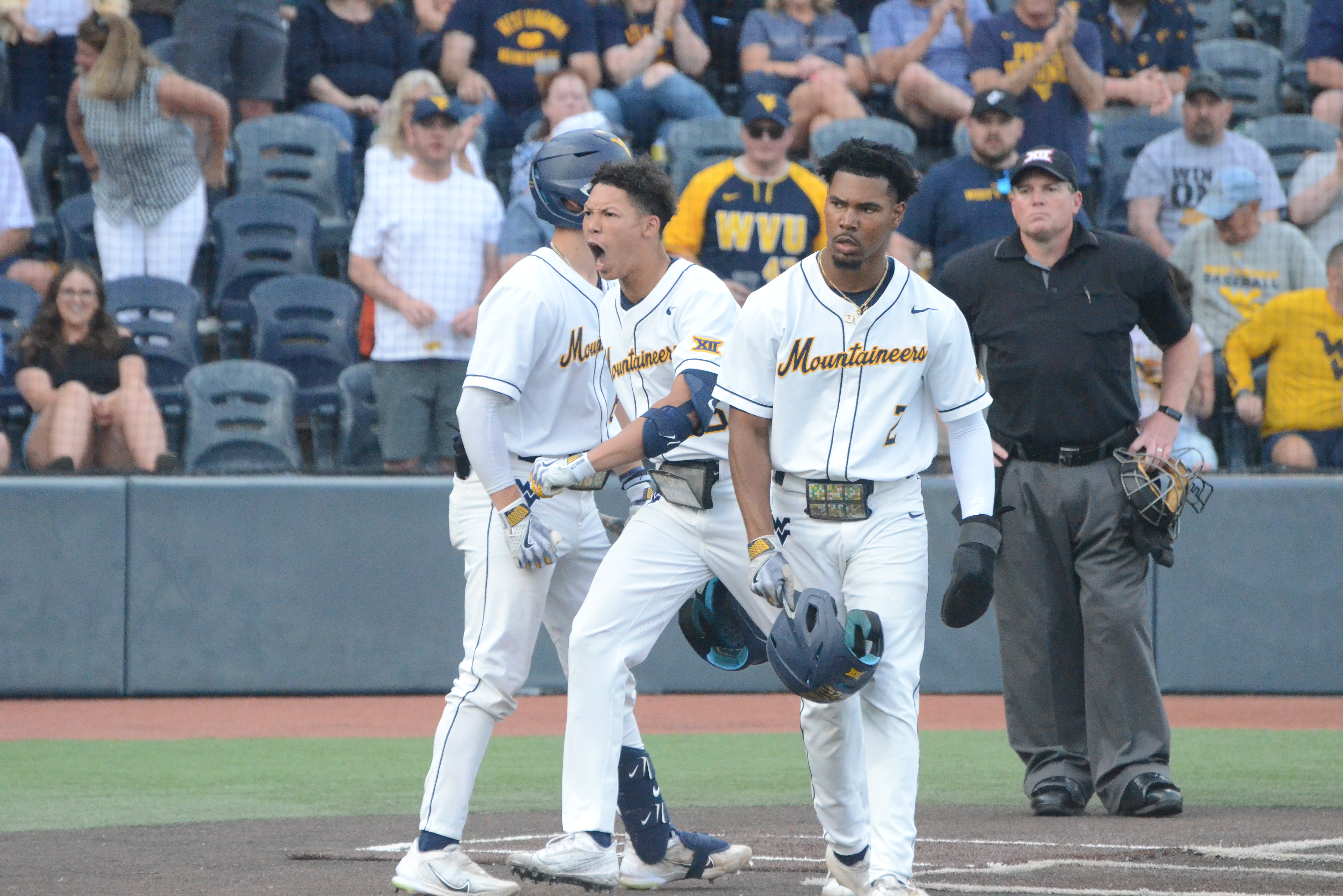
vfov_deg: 3.8
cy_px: 448
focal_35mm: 362
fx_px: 13504
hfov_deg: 5.7
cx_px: 676
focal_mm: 240
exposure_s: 1/3200
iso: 6400
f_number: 5.6
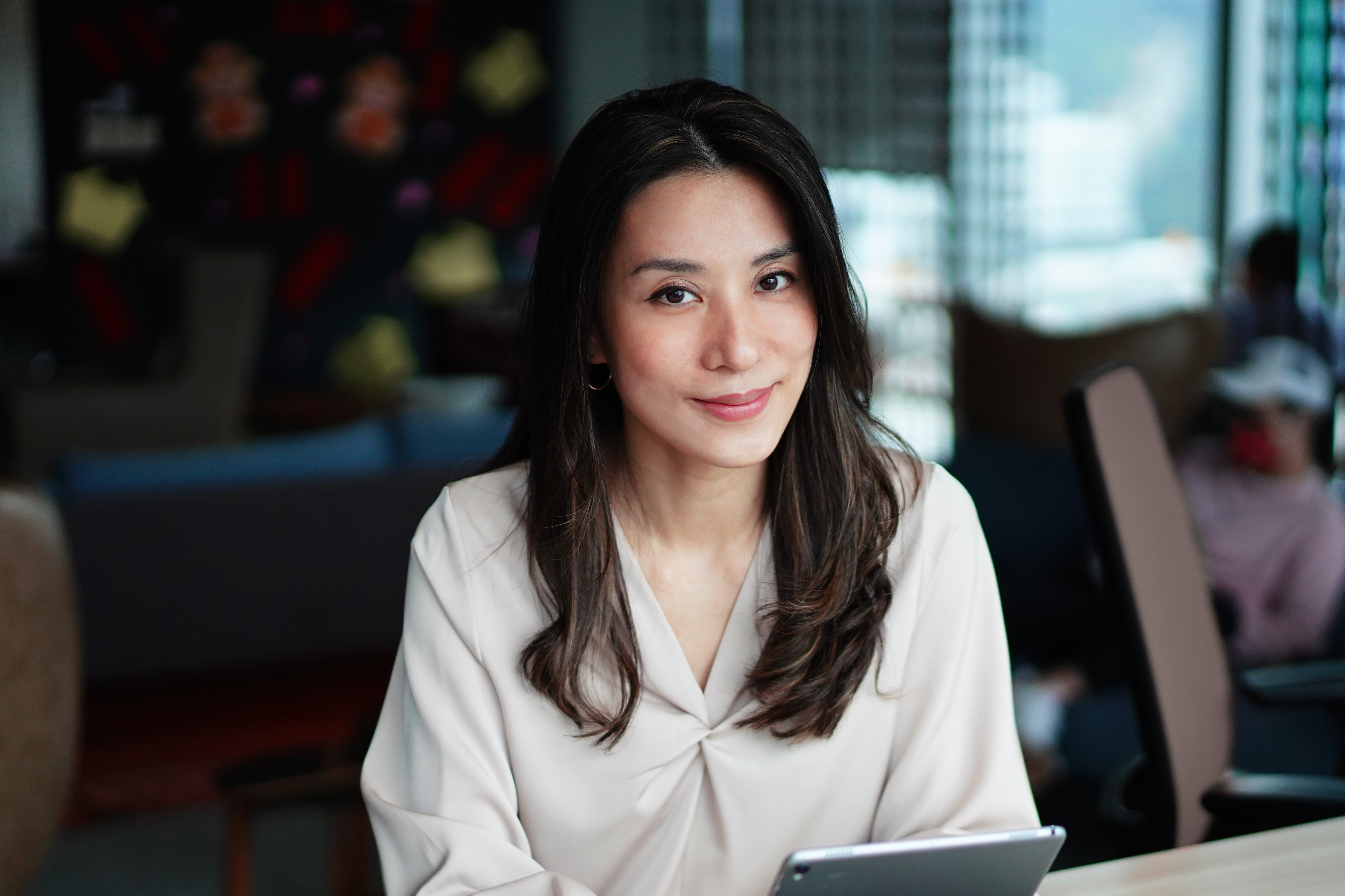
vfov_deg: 24.6
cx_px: 672
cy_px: 448
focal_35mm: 55
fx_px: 2055
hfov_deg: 36.2
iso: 1250
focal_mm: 55
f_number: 1.8
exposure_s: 1/2500
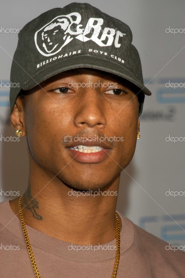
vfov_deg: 6.9
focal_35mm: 300
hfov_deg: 4.6
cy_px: 139
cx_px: 92
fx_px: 2317
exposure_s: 1/180
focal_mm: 200
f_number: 7.1
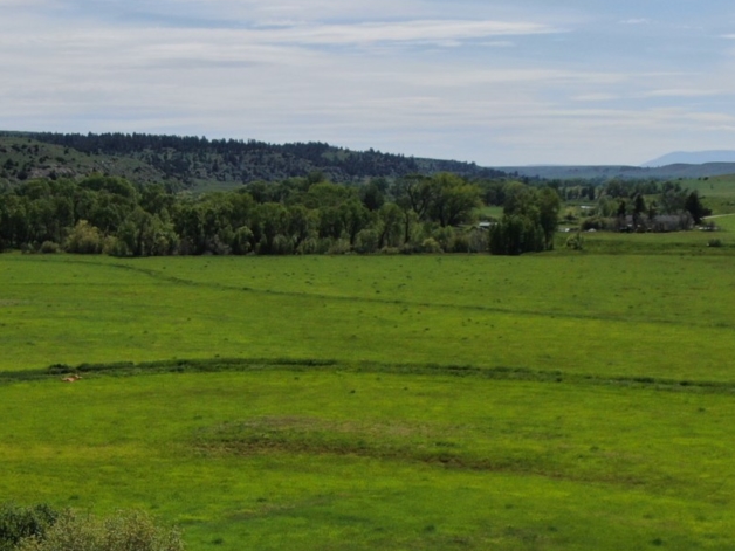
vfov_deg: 16.5
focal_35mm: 88
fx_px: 1869
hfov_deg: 22.1
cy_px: 514
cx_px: 234
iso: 100
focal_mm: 6.08
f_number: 3.3
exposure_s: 1/2000
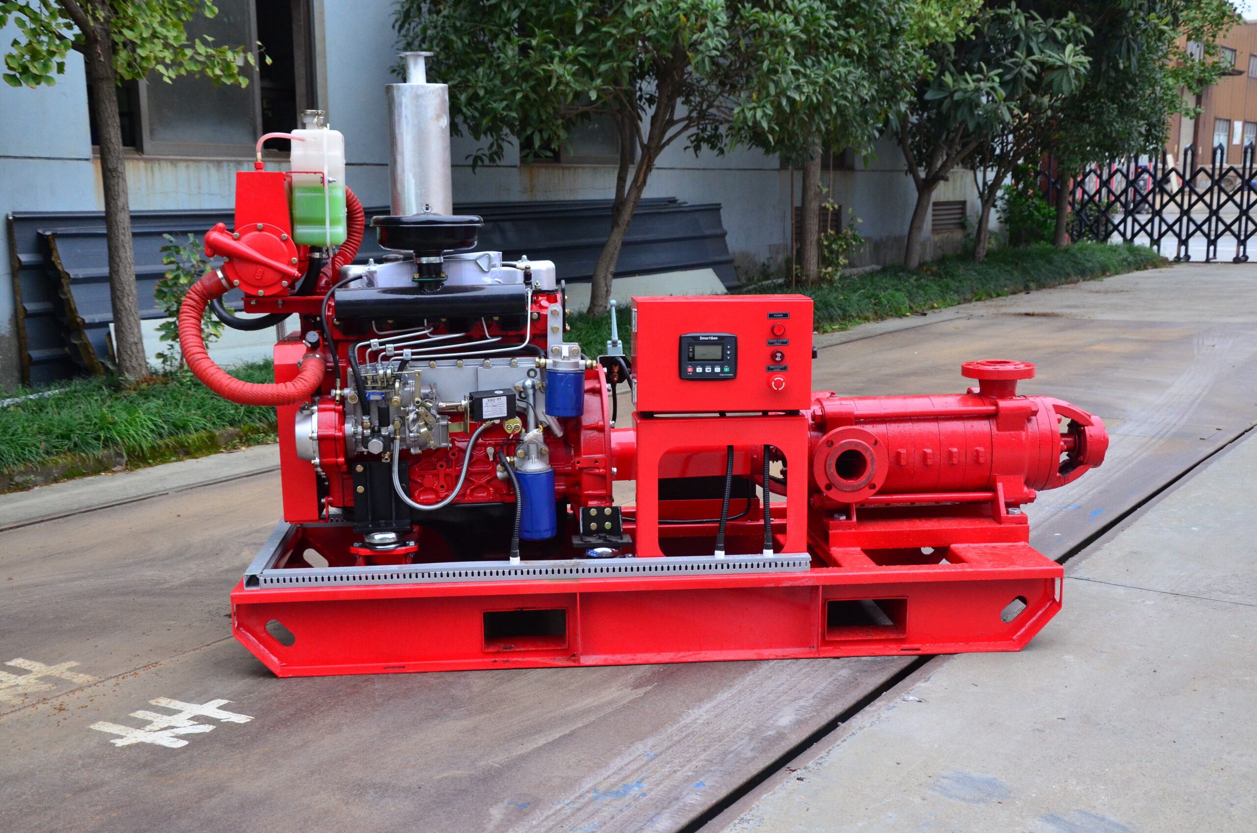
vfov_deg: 31.8
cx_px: 628
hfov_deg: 46.5
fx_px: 1464
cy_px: 416
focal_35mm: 42
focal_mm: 28
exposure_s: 1/500
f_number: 5.6
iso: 1250
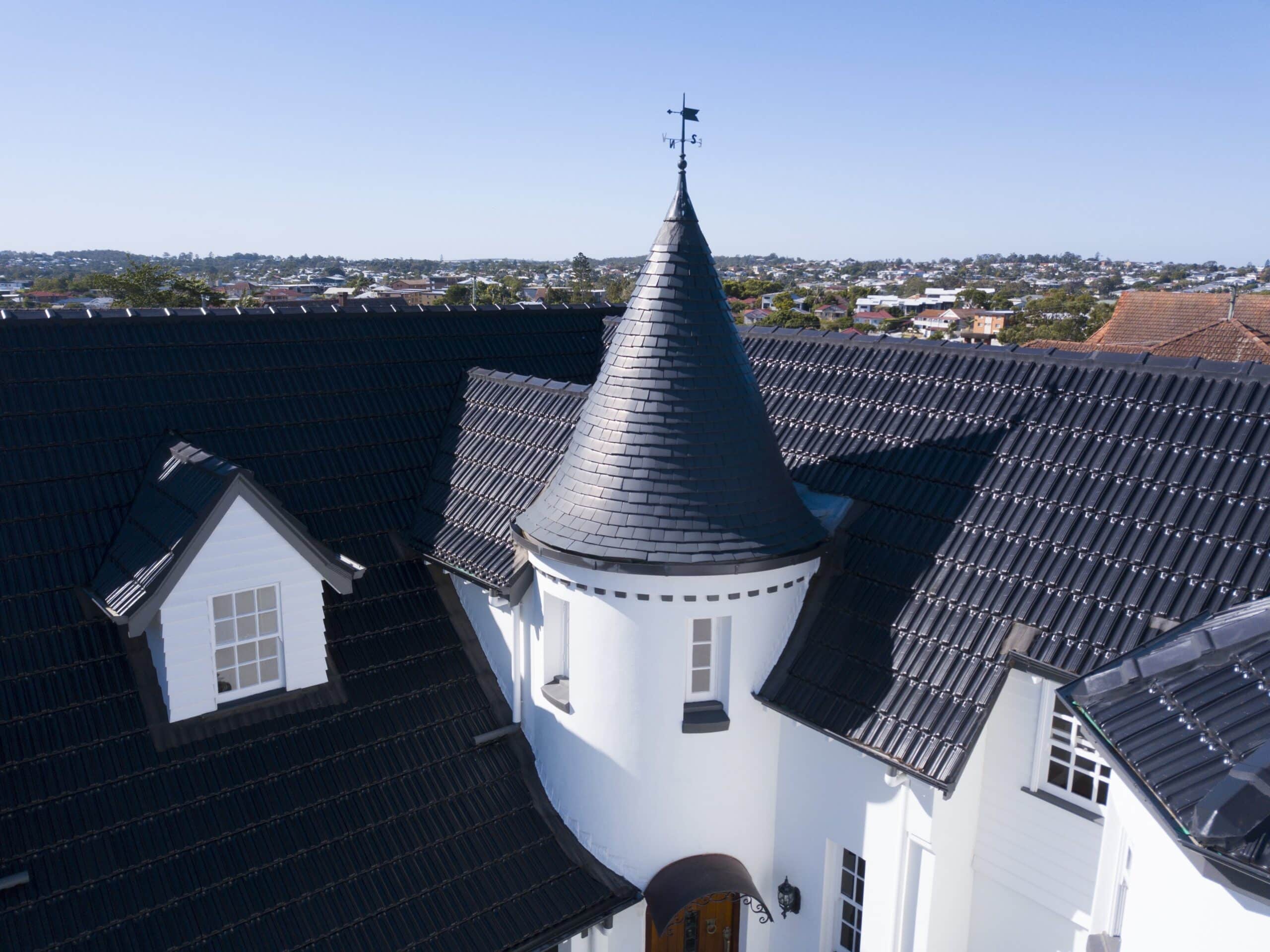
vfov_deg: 53.0
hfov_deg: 67.3
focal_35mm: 26
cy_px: 476
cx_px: 635
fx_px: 954
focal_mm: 4.73
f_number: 2.2
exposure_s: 1/1250
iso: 100
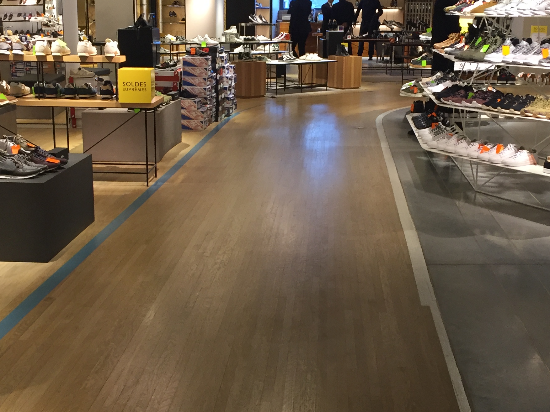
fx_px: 858
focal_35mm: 54
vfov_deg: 27.0
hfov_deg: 35.5
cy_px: 229
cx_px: 266
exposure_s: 1/33
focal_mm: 4.15
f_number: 2.2
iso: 64
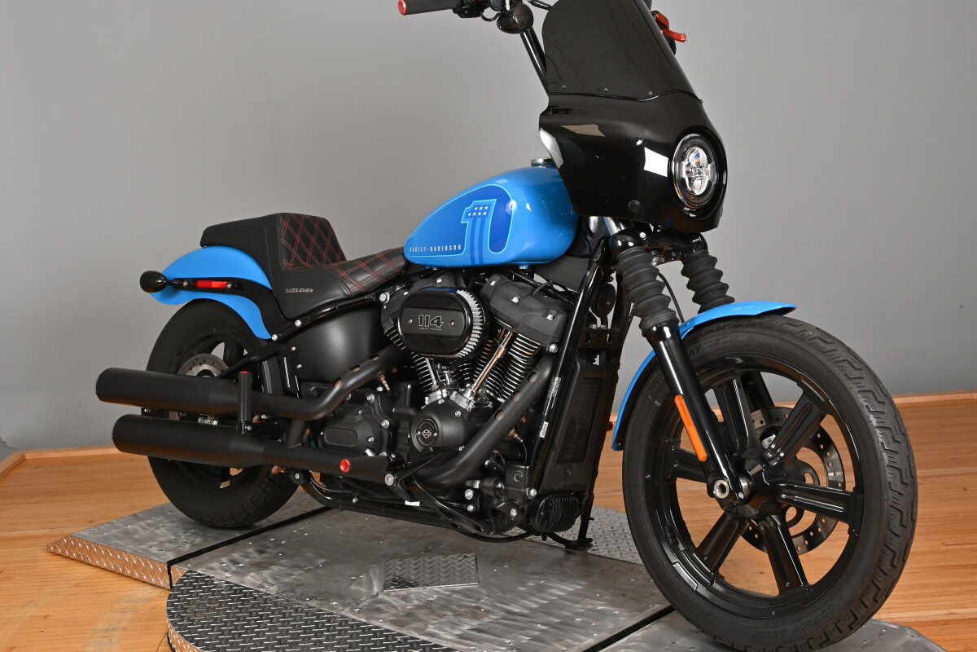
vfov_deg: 25.8
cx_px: 488
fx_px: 1425
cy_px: 326
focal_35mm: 52
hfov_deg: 37.9
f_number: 6.3
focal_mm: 35
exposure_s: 1/160
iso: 400
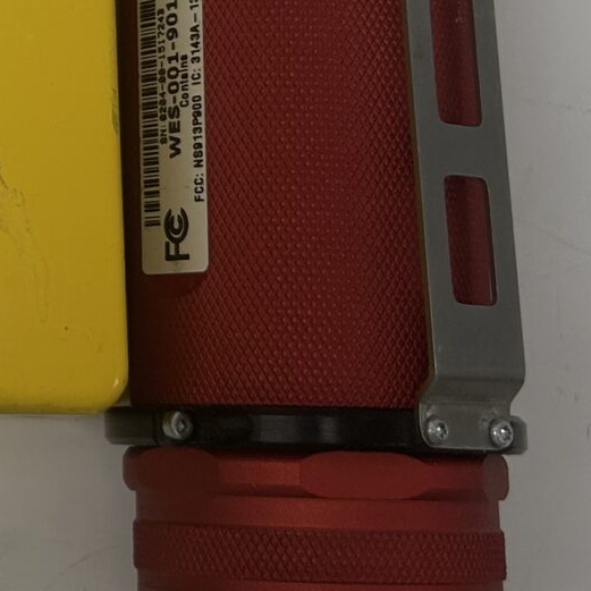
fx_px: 2183
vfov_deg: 14.8
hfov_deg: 14.6
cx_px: -242
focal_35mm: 113
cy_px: -144
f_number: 1.5
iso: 50
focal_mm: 5.7
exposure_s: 1/331
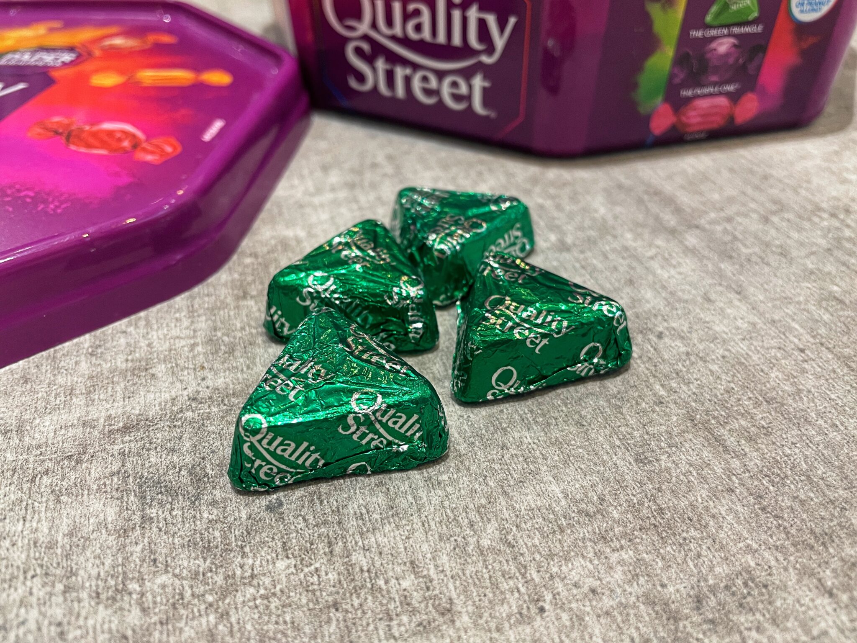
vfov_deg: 53.1
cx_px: 428
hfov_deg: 67.3
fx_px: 644
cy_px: 322
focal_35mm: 26
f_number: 1.6
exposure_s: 1/50
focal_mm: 4.2
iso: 125
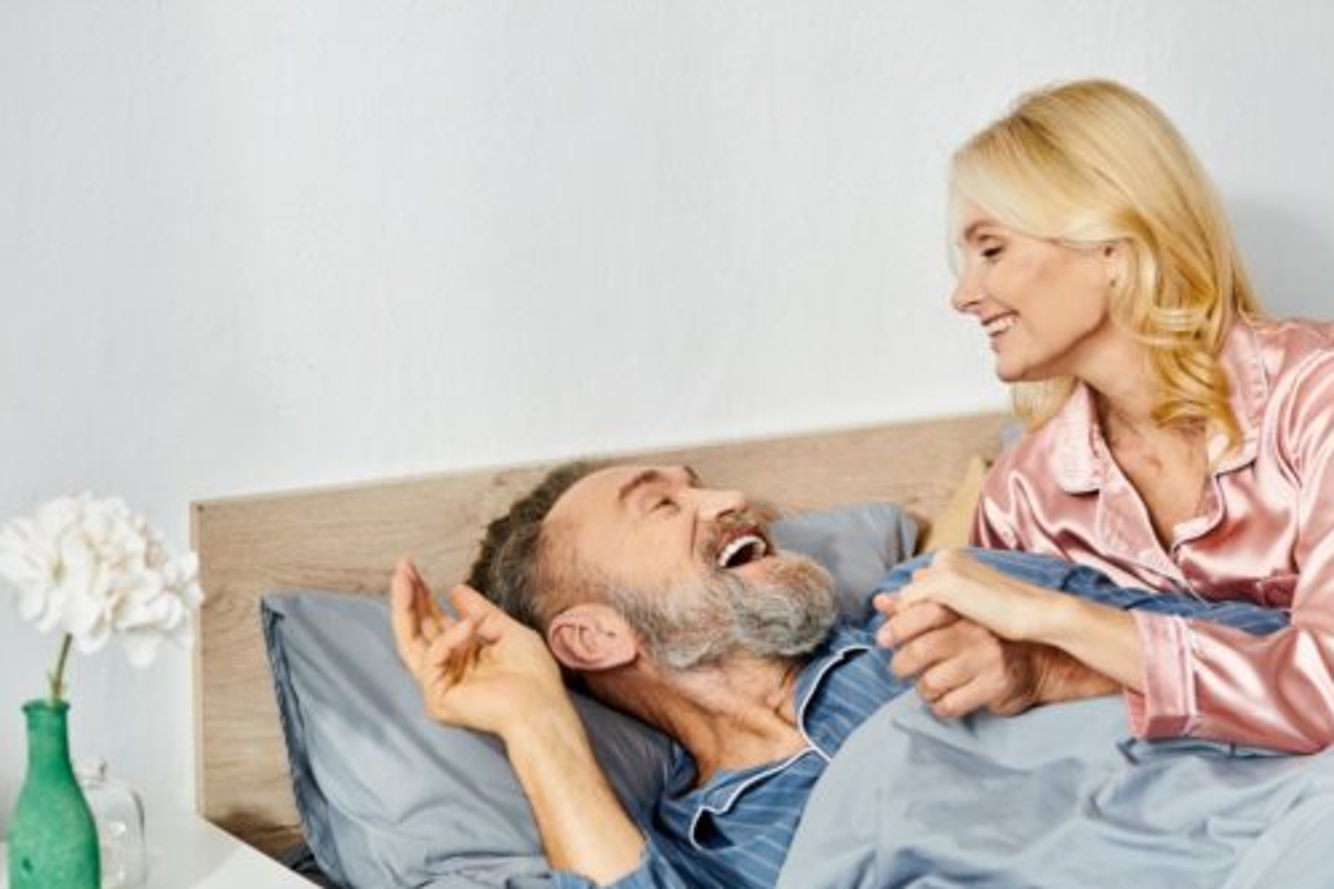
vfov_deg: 13.4
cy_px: 523
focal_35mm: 102
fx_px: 3778
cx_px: 712
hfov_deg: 20.0
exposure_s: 1/200
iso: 250
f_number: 2.8
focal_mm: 85
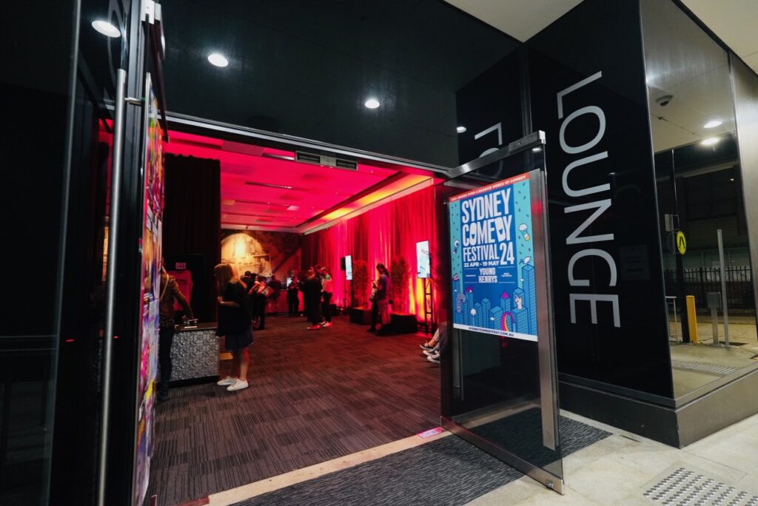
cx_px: 379
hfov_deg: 96.7
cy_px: 253
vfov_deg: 73.8
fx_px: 337
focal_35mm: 16
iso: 6400
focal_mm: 16
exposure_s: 1/100
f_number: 4
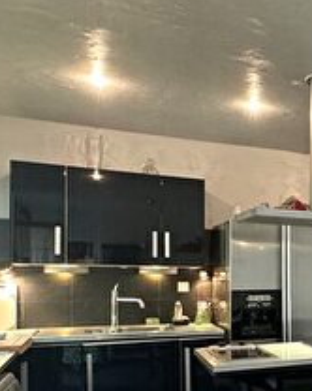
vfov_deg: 39.5
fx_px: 532
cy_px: 283
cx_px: 427
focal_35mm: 46
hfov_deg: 26.6
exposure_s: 1/50
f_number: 2.2
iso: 400
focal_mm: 2.22
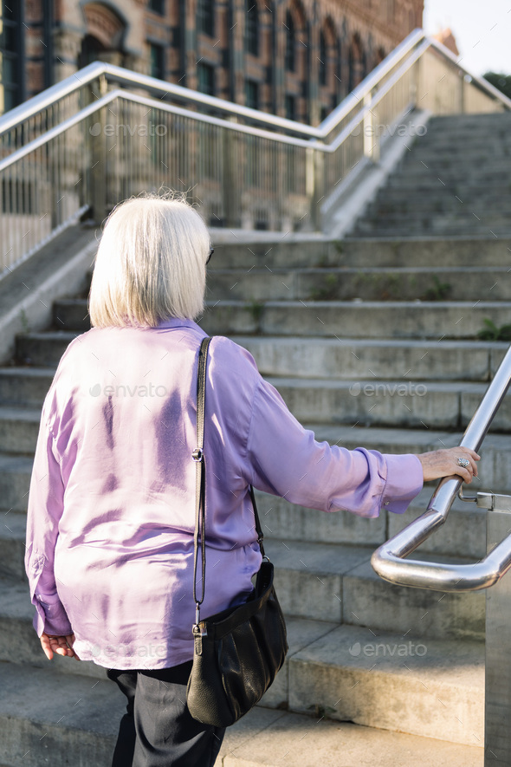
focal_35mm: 56
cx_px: 256
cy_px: 384
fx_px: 1192
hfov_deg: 24.2
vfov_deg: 35.6
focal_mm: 56
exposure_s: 1/800
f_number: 2.8
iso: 200
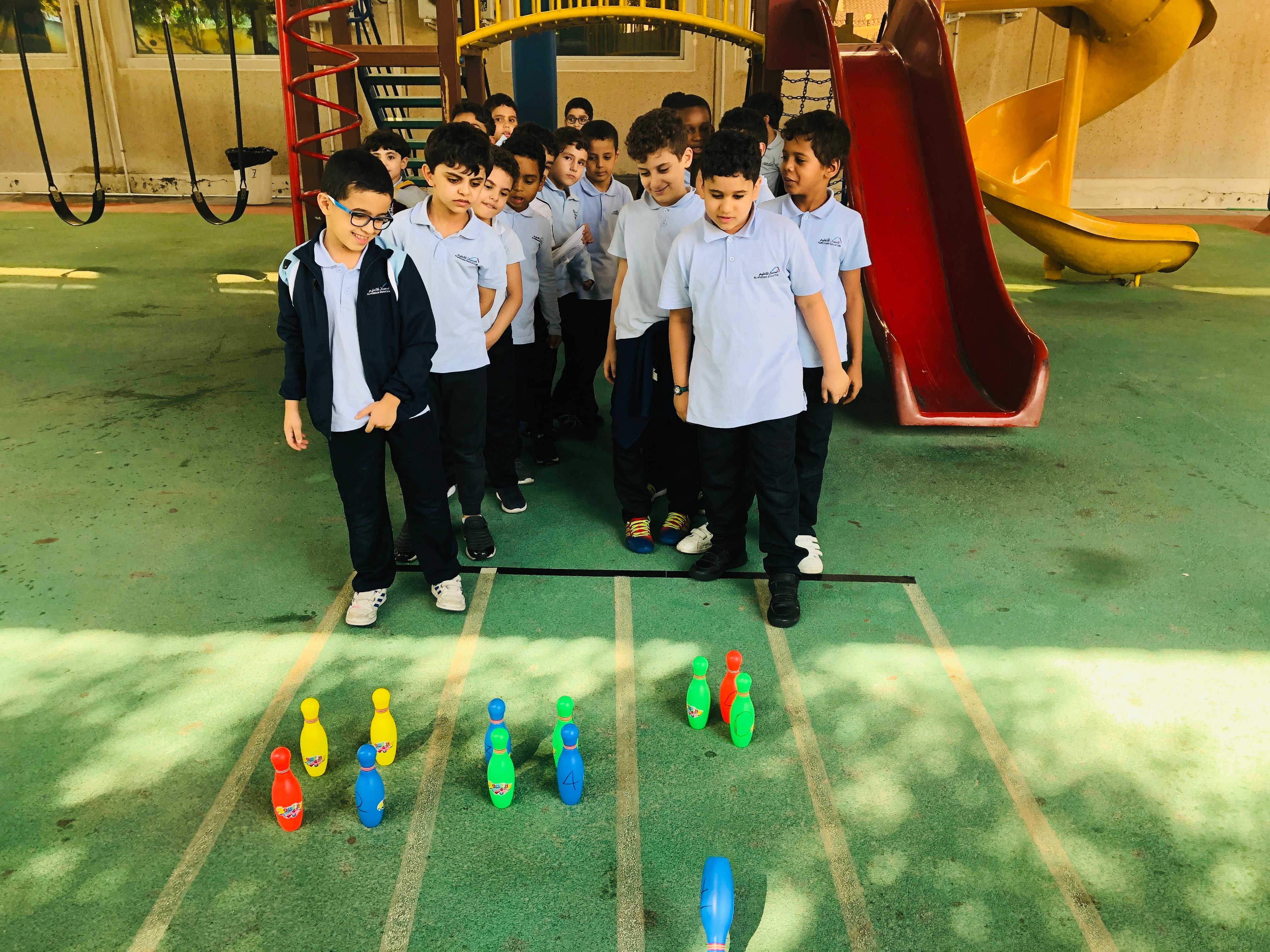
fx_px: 1027
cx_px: 635
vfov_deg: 49.7
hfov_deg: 63.4
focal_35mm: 28
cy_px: 476
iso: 32
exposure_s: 1/120
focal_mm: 3.99
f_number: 1.8
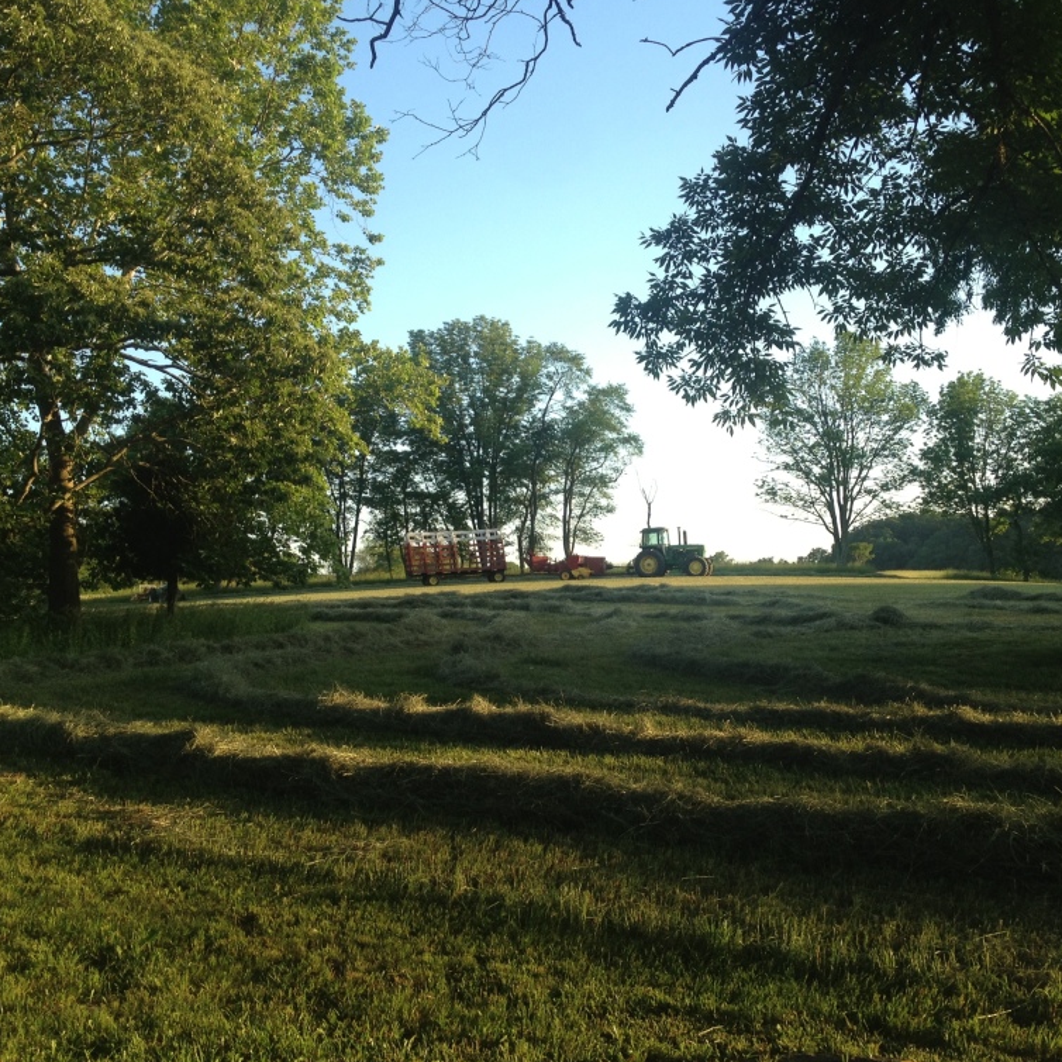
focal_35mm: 42
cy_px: 534
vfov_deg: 40.0
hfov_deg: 40.0
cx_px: 552
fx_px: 1458
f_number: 2.4
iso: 50
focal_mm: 4.28
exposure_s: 1/312
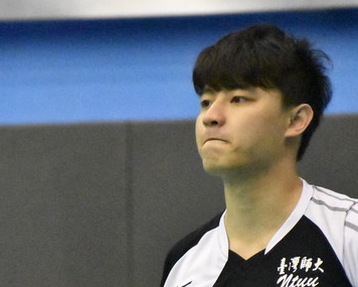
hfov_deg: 2.6
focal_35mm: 749
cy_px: 291
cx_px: 94
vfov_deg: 2.1
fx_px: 7942
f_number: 5.3
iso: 20000
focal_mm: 185
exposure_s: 1/1250
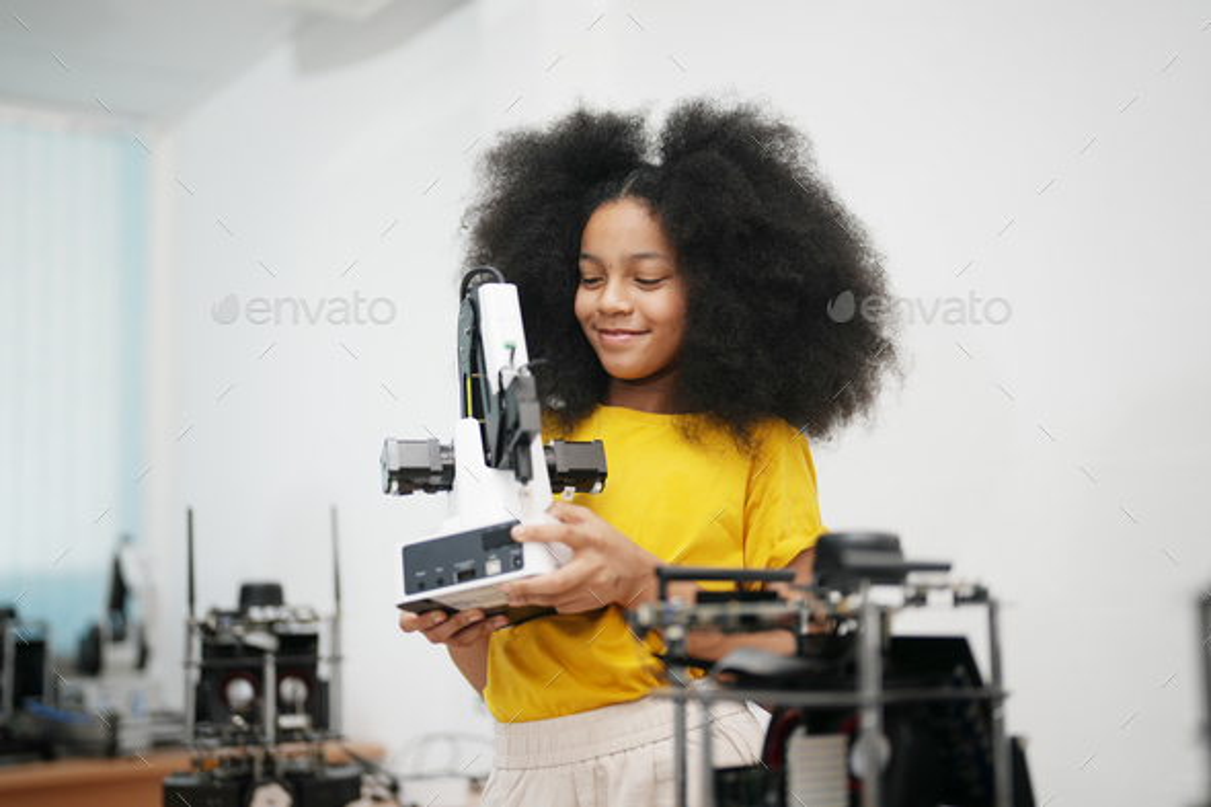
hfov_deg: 39.6
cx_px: 606
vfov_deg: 27.0
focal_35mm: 50
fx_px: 1681
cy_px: 404
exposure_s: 1/285
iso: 250
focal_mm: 50
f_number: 1.2
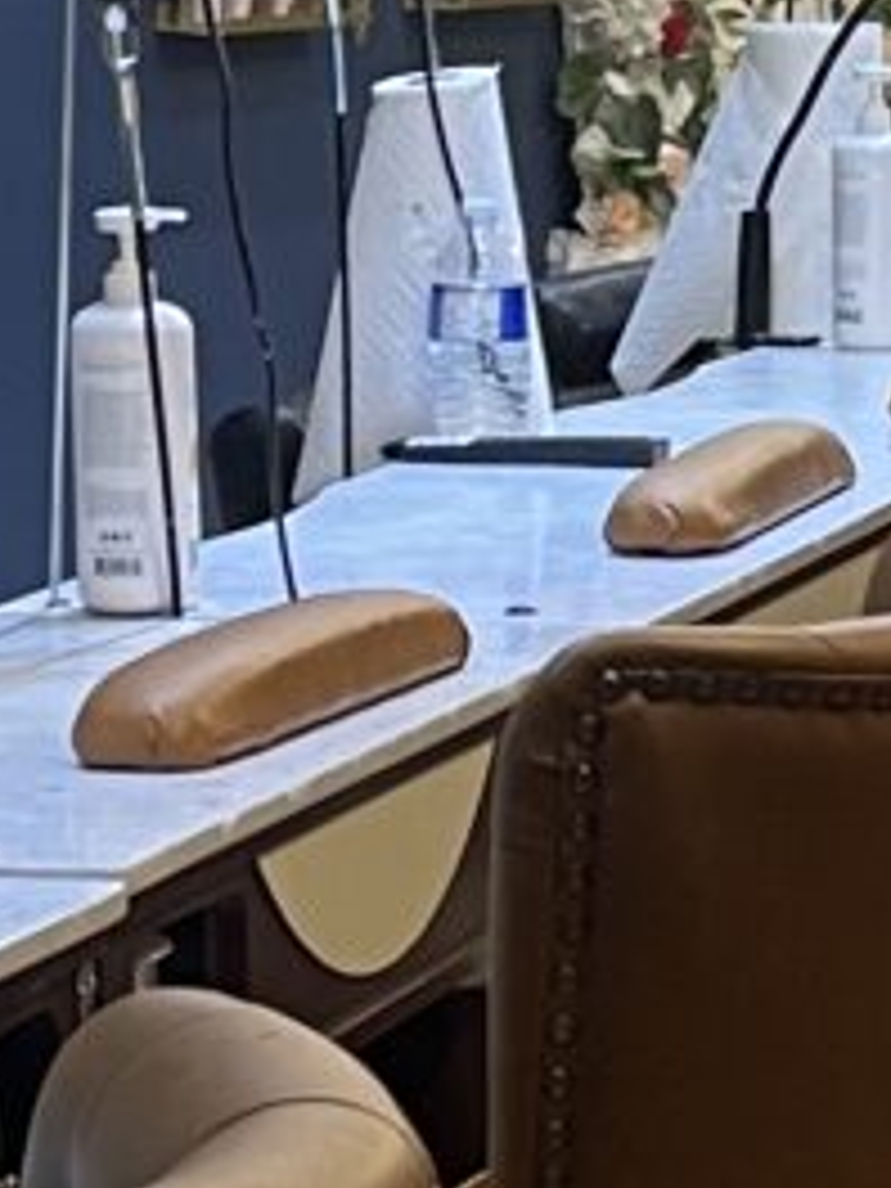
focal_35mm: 202
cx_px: 1116
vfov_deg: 9.8
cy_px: 576
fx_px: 6933
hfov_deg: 7.3
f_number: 1.6
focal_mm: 5.1
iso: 125
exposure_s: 1/60
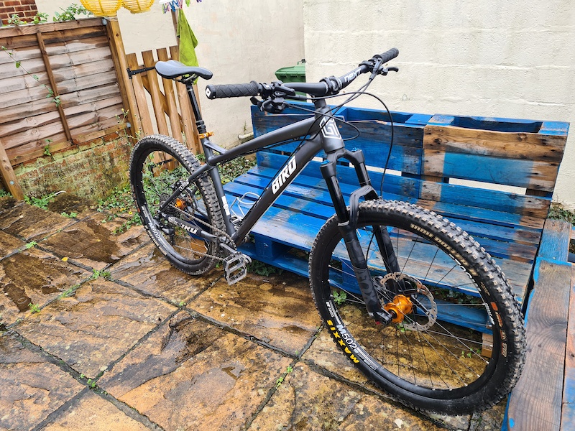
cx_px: 288
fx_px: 432
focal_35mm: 26
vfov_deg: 53.1
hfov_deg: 67.3
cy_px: 216
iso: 50
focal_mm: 5.4
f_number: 1.8
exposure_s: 1/101
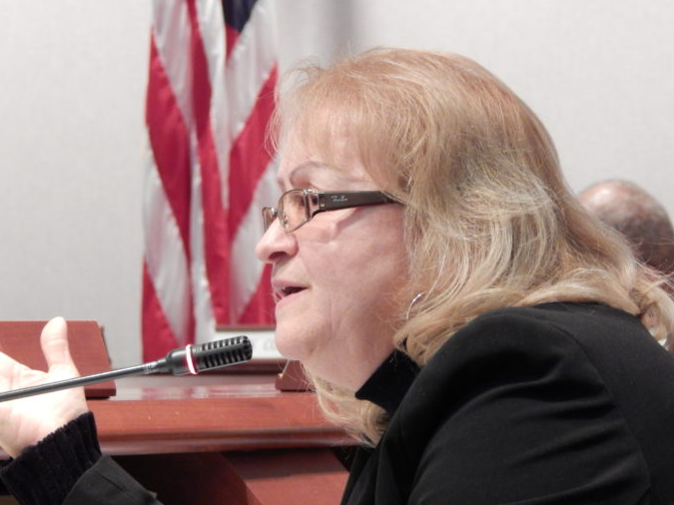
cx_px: 302
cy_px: 229
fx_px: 5607
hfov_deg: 6.9
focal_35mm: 288
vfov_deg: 5.2
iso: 720
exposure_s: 1/15
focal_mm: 44.9
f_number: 5.6
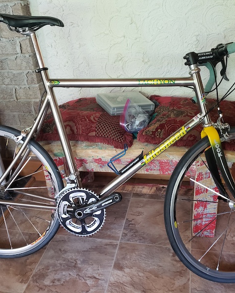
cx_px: 123
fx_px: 295
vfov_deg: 52.8
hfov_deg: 43.4
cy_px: 146
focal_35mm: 34
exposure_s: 1/17
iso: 250
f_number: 1.5
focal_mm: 4.3
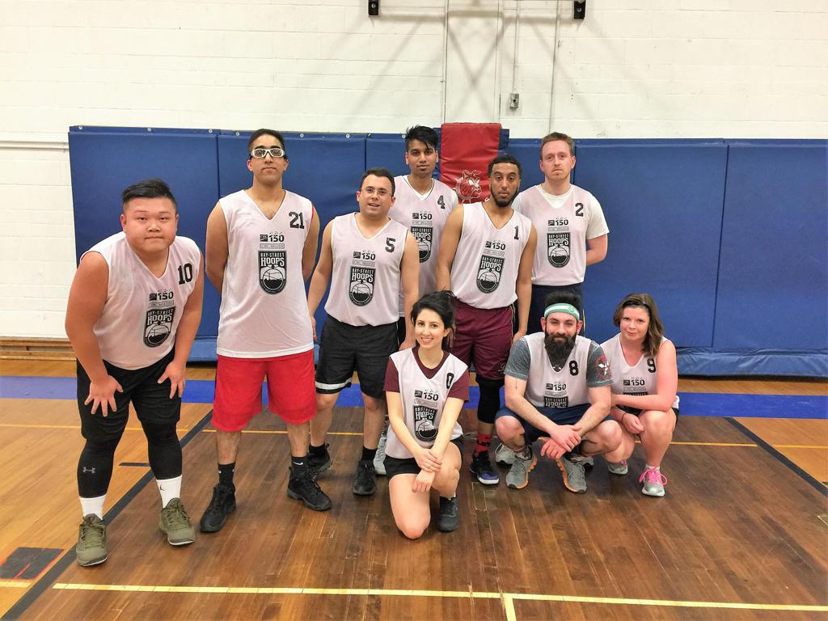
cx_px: 414
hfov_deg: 61.7
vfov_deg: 48.2
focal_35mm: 29
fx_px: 694
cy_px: 310
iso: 80
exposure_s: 1/15
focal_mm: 4.15
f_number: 2.2
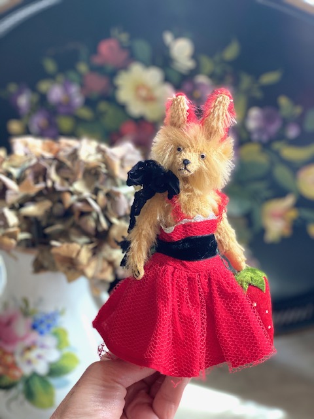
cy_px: 210
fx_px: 629
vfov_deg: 36.8
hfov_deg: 28.0
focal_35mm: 52
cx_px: 157
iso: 160
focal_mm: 6
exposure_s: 1/122
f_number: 2
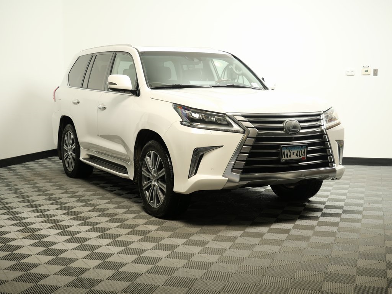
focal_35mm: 46
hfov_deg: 41.2
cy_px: 147
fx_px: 521
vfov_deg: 31.5
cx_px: 196
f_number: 5
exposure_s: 1/200
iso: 250
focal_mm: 23
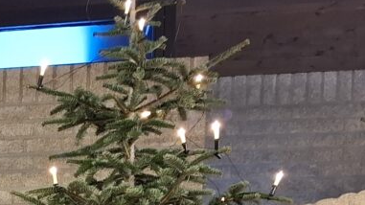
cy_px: 542
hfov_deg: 18.7
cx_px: -183
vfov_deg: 10.0
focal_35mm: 101
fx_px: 977
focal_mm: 5.54
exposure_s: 1/25
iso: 500
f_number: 1.8
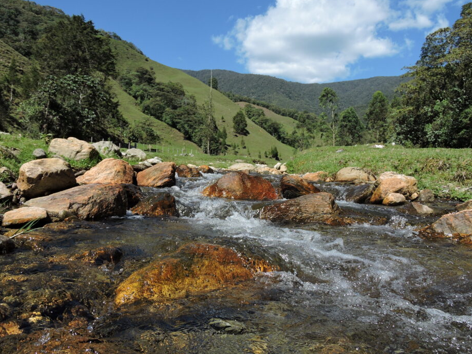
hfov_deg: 63.4
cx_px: 224
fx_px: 382
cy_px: 174
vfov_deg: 49.7
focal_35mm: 28
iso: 100
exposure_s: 1/1000
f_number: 3.3
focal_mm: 4.3
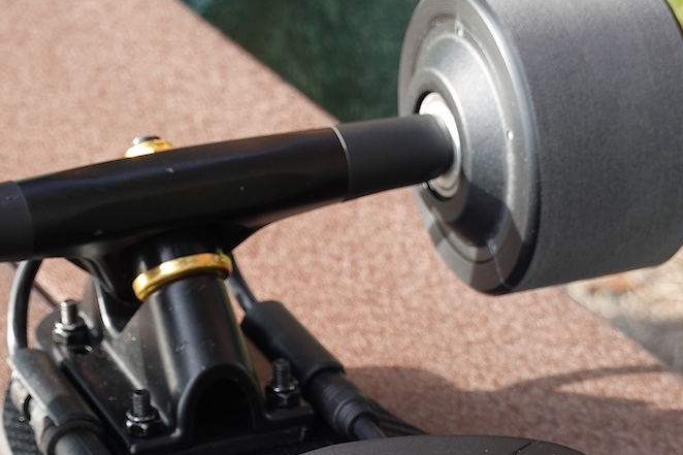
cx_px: 312
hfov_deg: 13.0
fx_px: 2997
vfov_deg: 8.7
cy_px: 409
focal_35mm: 158
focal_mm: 28.54
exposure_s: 1/80
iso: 100
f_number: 4
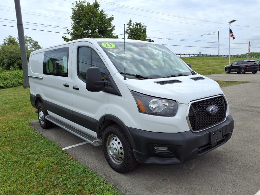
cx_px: 130
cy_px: 98
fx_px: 203
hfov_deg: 65.3
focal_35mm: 27
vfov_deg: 51.4
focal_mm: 3.58
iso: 40
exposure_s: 1/2500
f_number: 1.9
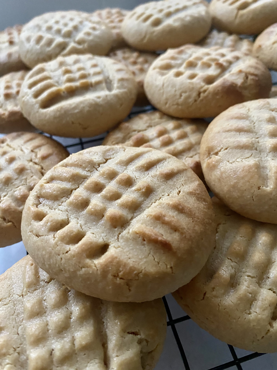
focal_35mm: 26
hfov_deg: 53.1
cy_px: 185
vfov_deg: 67.3
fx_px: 277
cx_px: 138
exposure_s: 1/25
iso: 640
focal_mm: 4.2
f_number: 1.8
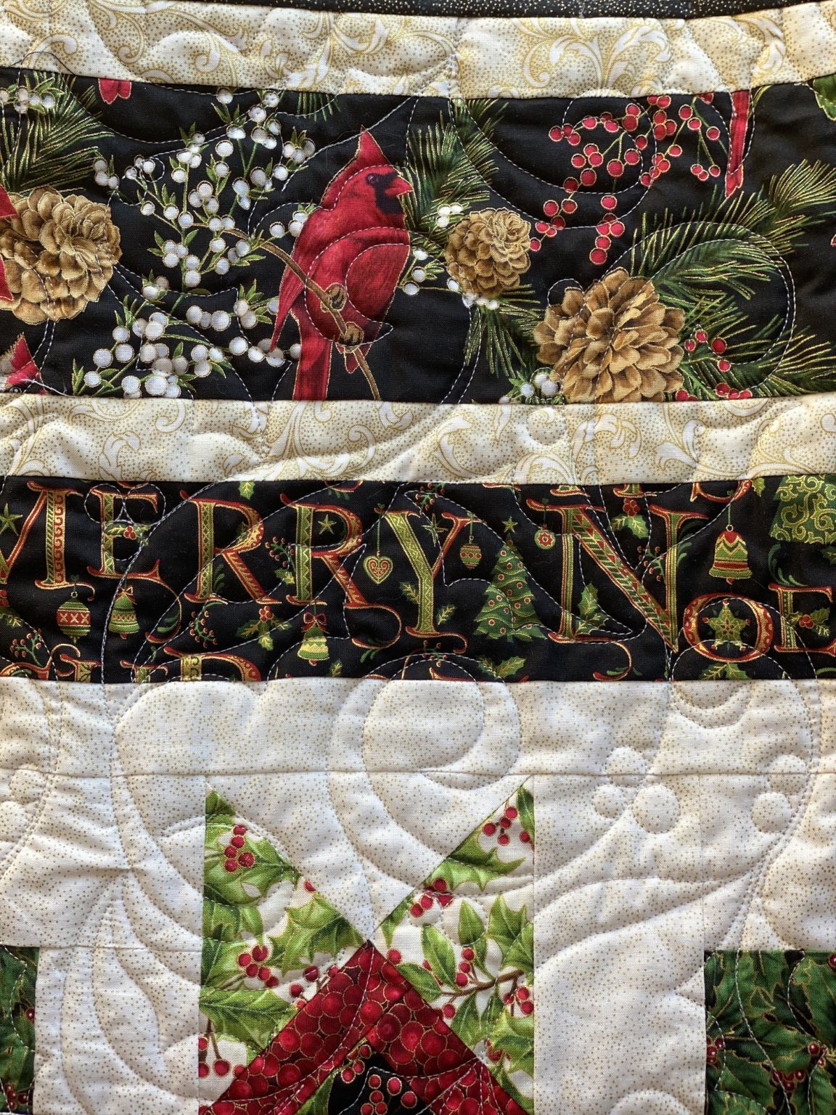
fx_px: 1674
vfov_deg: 36.8
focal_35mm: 52
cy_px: 558
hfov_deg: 28.0
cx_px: 418
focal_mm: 6
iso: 50
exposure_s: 1/122
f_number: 2
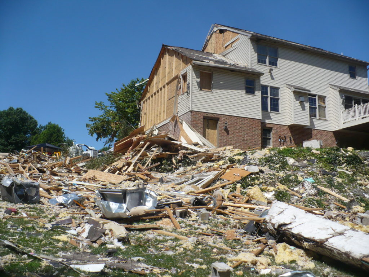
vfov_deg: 38.7
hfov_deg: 50.1
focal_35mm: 37
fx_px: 394
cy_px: 138
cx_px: 184
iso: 100
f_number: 8
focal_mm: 6.1
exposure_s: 1/250
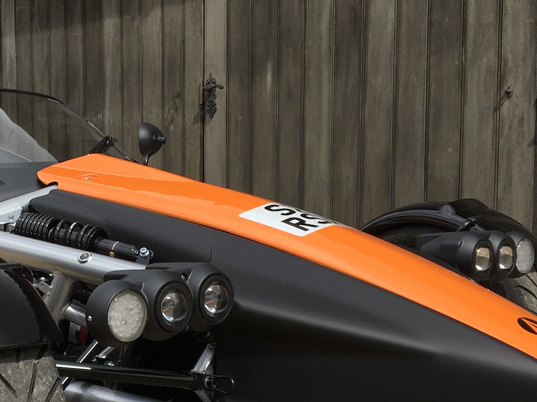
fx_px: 977
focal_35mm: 63
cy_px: 280
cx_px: 69
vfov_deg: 23.1
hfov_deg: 29.6
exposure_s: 1/974
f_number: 2.2
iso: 25
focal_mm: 4.15
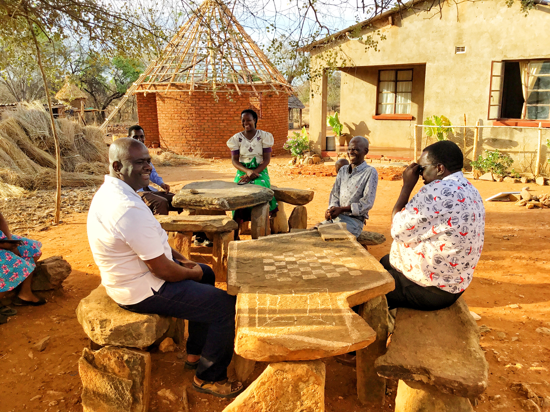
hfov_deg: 58.4
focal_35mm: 31
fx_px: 493
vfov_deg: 45.4
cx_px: 275
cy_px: 206
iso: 25
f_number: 2.4
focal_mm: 3.3
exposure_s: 1/375
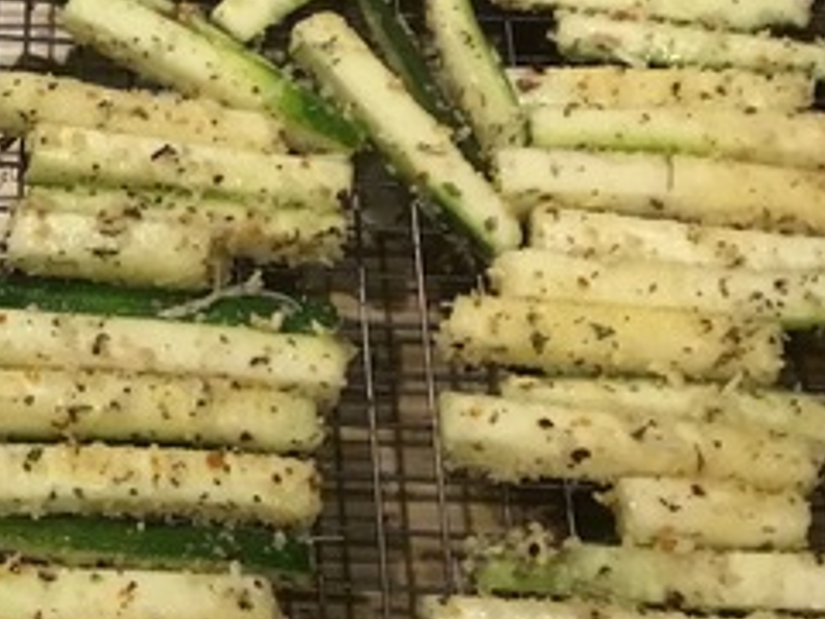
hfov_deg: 20.9
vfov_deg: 16.5
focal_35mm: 89
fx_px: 2121
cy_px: 175
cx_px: -93
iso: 250
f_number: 2.4
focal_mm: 3.3
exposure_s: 1/30
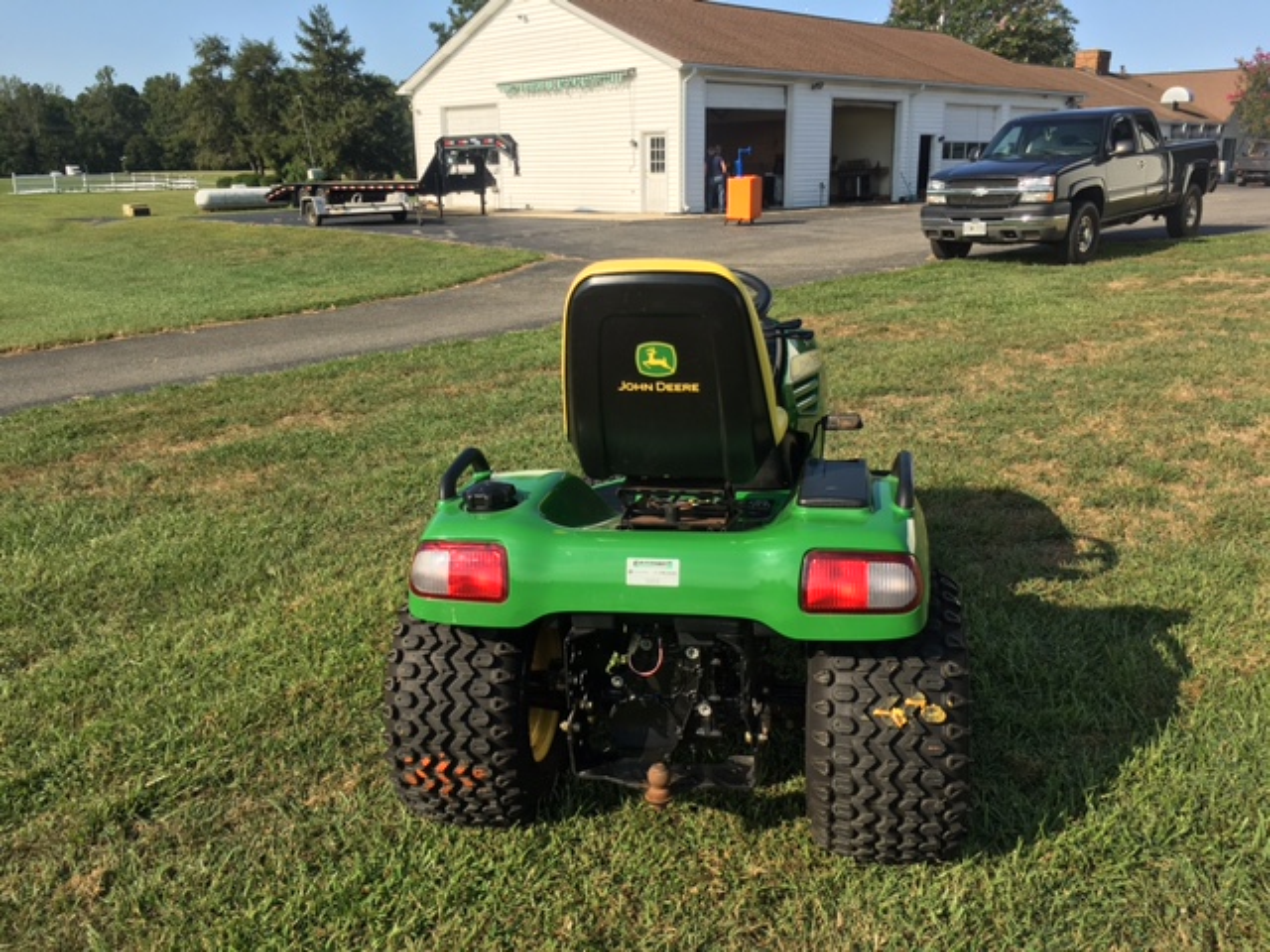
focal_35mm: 29
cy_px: 476
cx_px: 635
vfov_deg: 48.2
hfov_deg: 61.7
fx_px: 1064
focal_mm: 4.15
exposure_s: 1/986
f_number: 2.2
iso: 25
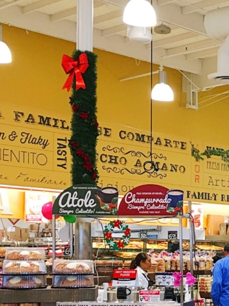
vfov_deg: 33.5
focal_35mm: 54
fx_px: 477
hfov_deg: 26.9
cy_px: 281
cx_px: 141
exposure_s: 1/30
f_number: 2.2
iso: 40
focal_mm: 4.15
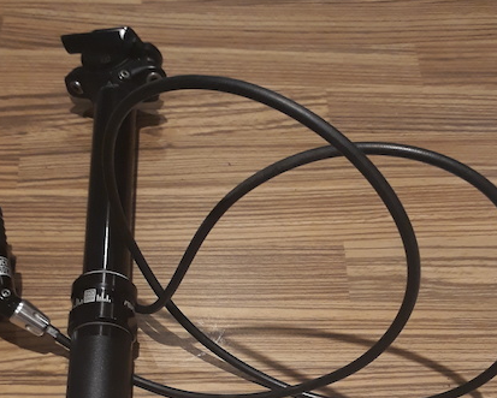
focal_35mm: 51
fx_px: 751
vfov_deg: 27.9
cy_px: 399
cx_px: 174
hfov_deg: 36.3
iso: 160
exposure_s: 1/33
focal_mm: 3.6
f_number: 1.9
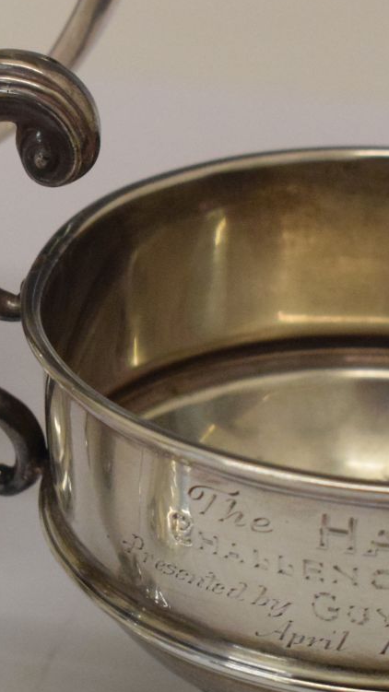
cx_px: 43
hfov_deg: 7.6
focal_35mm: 159
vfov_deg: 13.5
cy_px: 424
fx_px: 2918
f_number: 6.3
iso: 3200
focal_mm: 38
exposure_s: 1/160
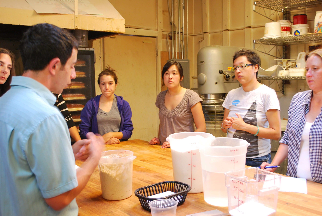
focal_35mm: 39
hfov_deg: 49.5
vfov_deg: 34.4
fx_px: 350
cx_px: 161
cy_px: 108
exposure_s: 1/5
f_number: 5
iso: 400
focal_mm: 26
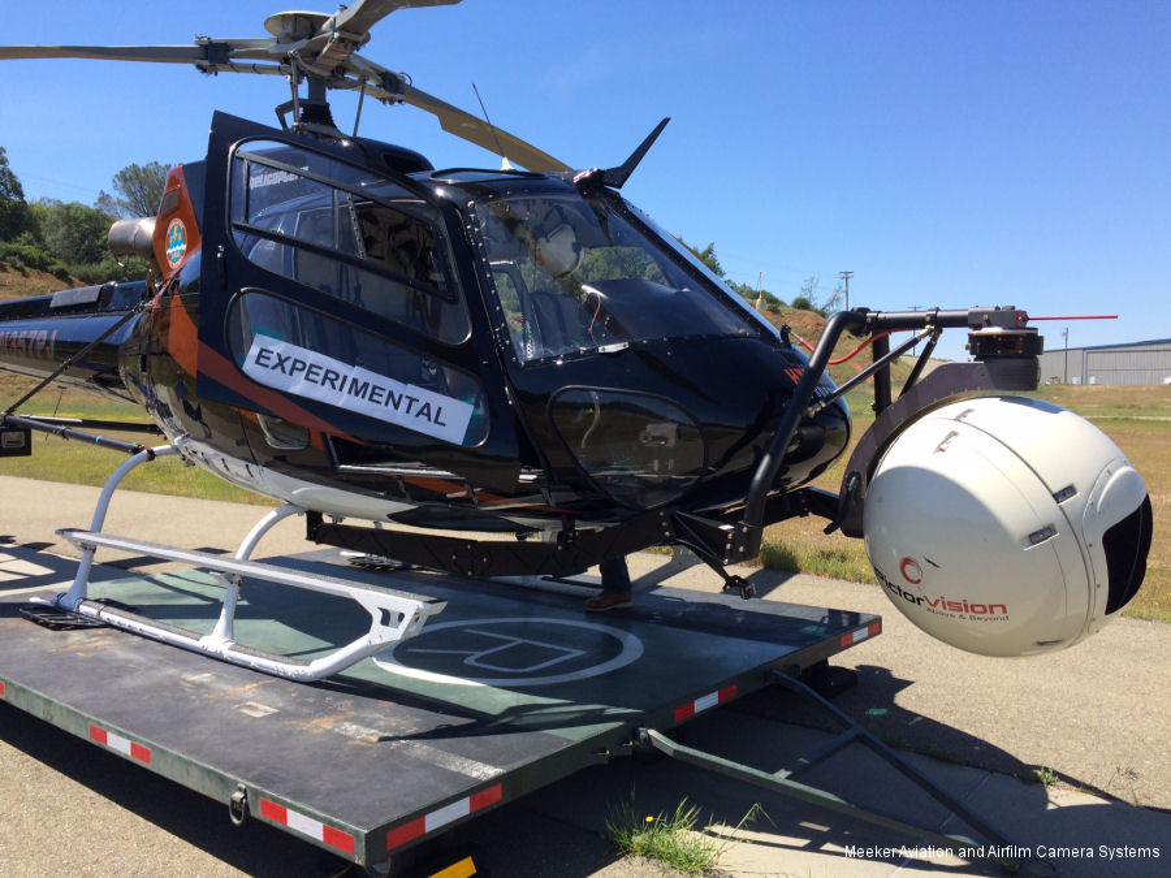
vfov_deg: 48.2
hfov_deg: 61.7
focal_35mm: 29
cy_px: 439
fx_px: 981
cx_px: 586
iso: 32
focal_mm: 4.15
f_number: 2.2
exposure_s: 1/1466
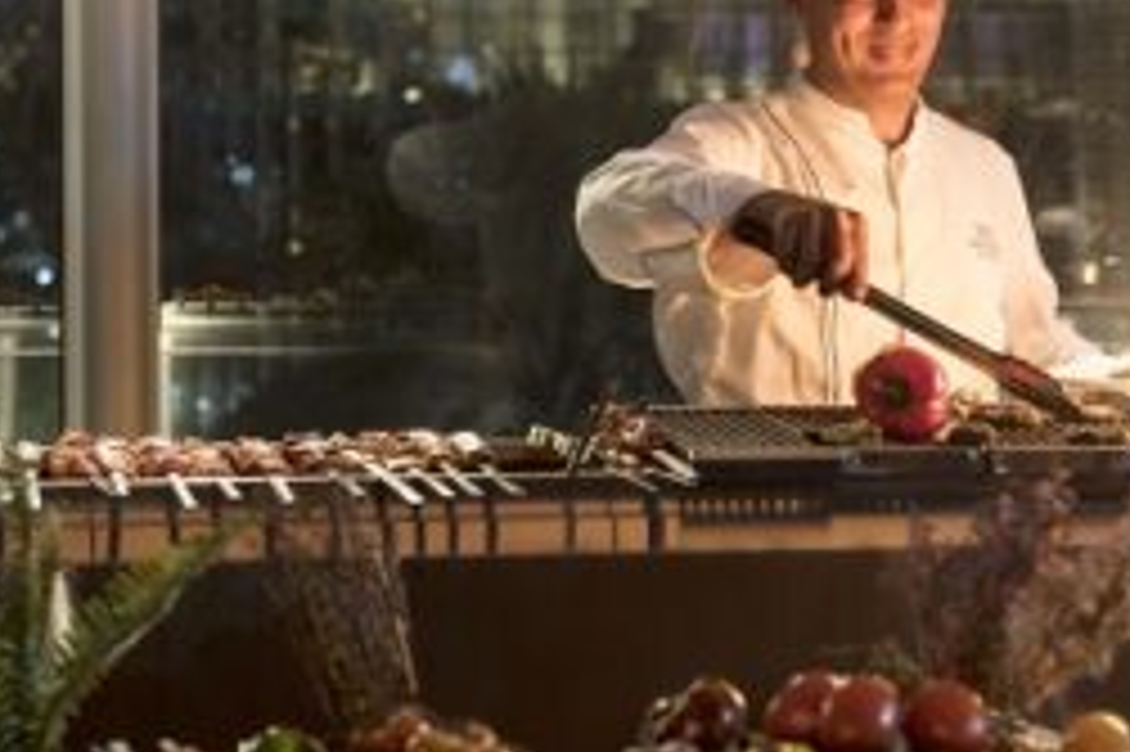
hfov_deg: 10.6
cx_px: 815
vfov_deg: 7.1
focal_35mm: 194
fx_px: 6085
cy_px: 176
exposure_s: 1/4
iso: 200
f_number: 5
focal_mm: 70
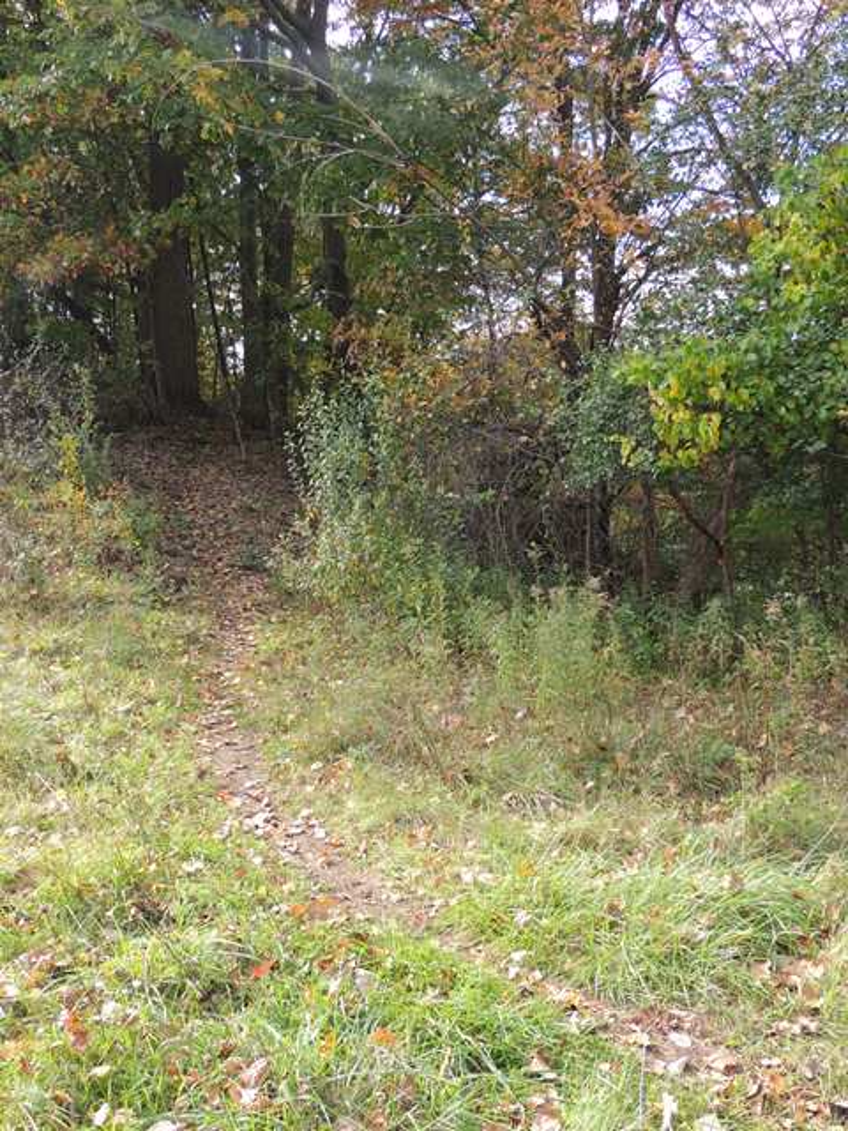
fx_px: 1078
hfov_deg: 42.9
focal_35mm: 33
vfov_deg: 55.4
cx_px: 424
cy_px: 566
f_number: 3.2
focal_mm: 5.8
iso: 100
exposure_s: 1/125
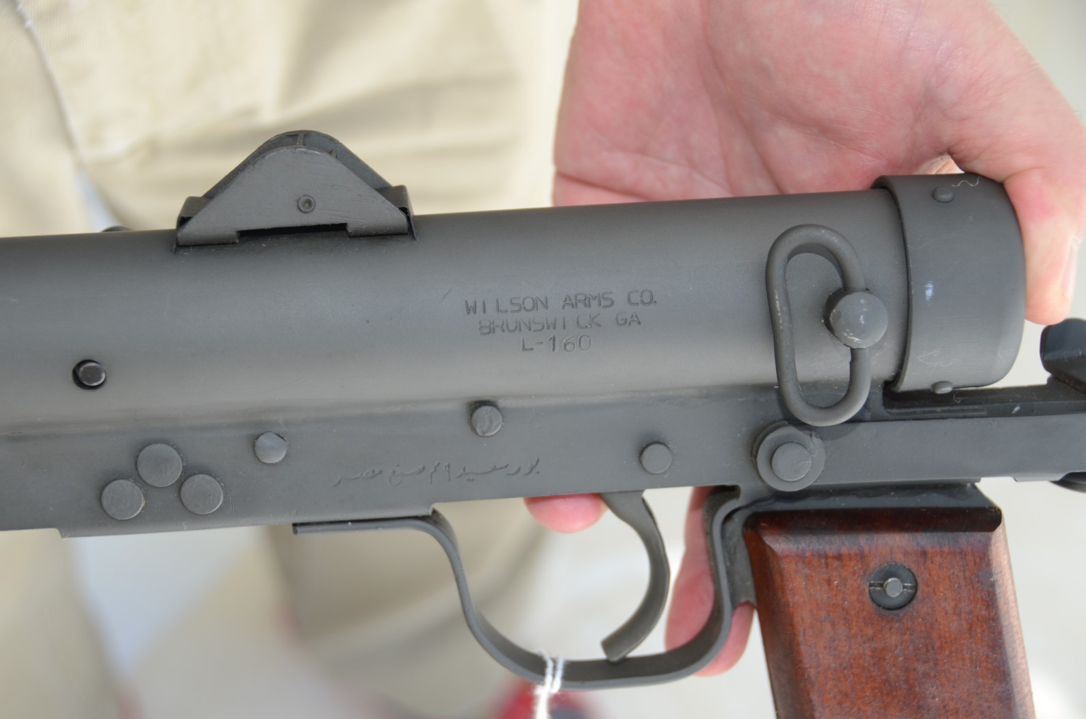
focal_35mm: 74
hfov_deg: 27.4
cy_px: 362
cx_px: 541
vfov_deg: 18.3
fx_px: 2228
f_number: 4.5
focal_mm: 48
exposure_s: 1/100
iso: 250
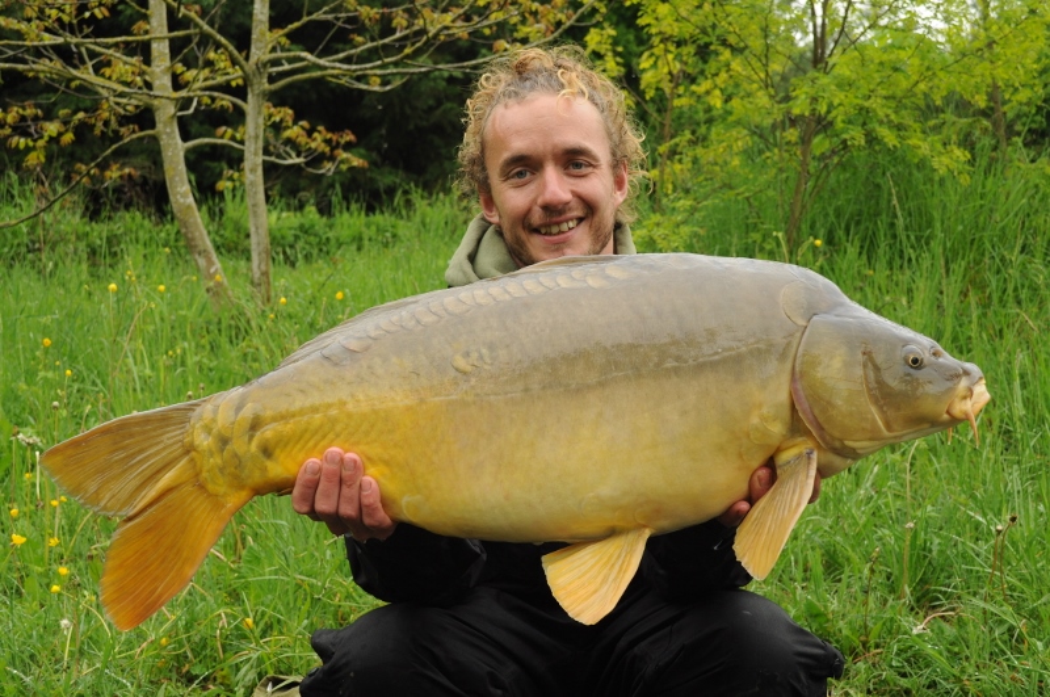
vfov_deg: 30.8
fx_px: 1267
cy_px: 348
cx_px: 525
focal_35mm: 44
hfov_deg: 45.0
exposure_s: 1/160
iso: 400
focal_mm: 29
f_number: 6.3
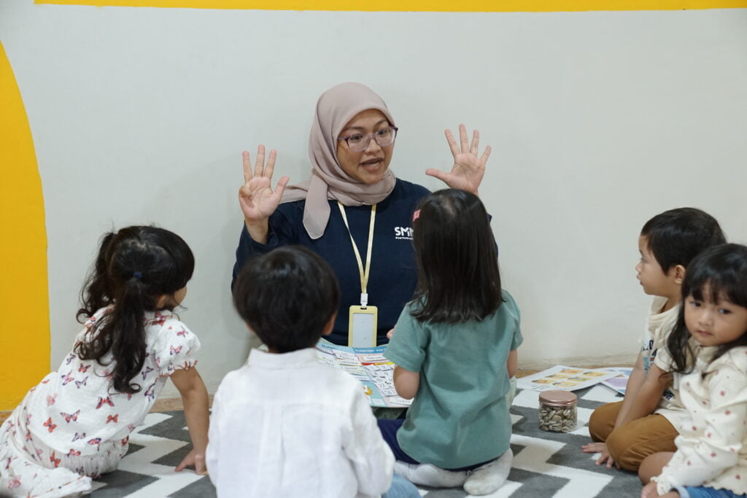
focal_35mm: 70
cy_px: 249
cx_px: 374
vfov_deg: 19.5
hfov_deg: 28.8
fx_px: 1453
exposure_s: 1/100
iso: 2500
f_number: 4
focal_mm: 70
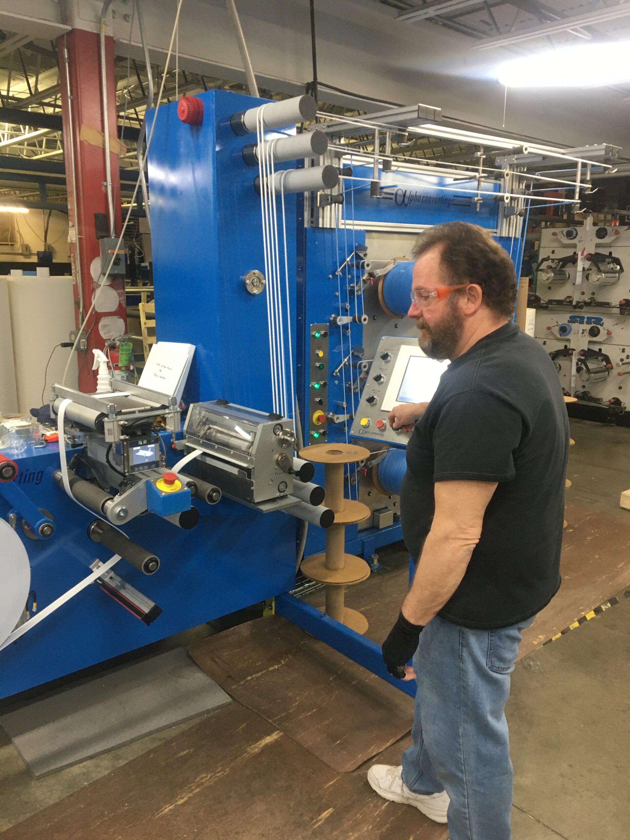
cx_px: 315
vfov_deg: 61.7
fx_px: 704
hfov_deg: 48.2
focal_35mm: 29
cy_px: 420
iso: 80
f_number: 2.2
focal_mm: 4.15
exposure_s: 1/30
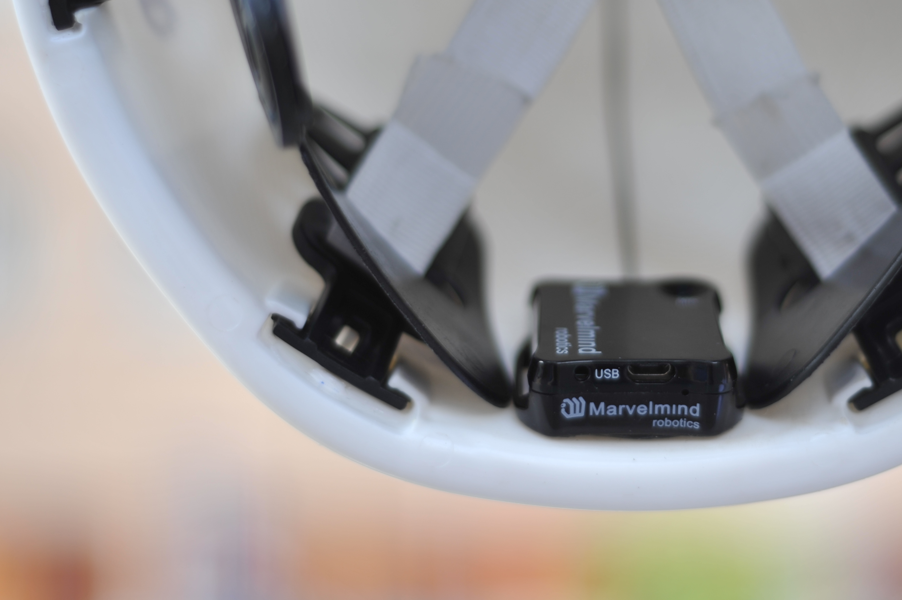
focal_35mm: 79
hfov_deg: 25.5
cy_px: 141
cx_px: 622
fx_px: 1978
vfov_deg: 17.1
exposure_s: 1/1250
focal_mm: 50
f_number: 1.8
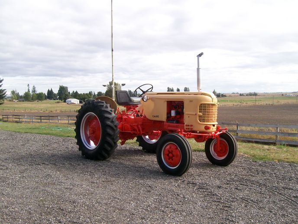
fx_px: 310
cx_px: 149
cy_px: 112
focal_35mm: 36
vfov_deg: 39.7
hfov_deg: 51.4
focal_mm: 6
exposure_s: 1/266
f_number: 4.8
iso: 80
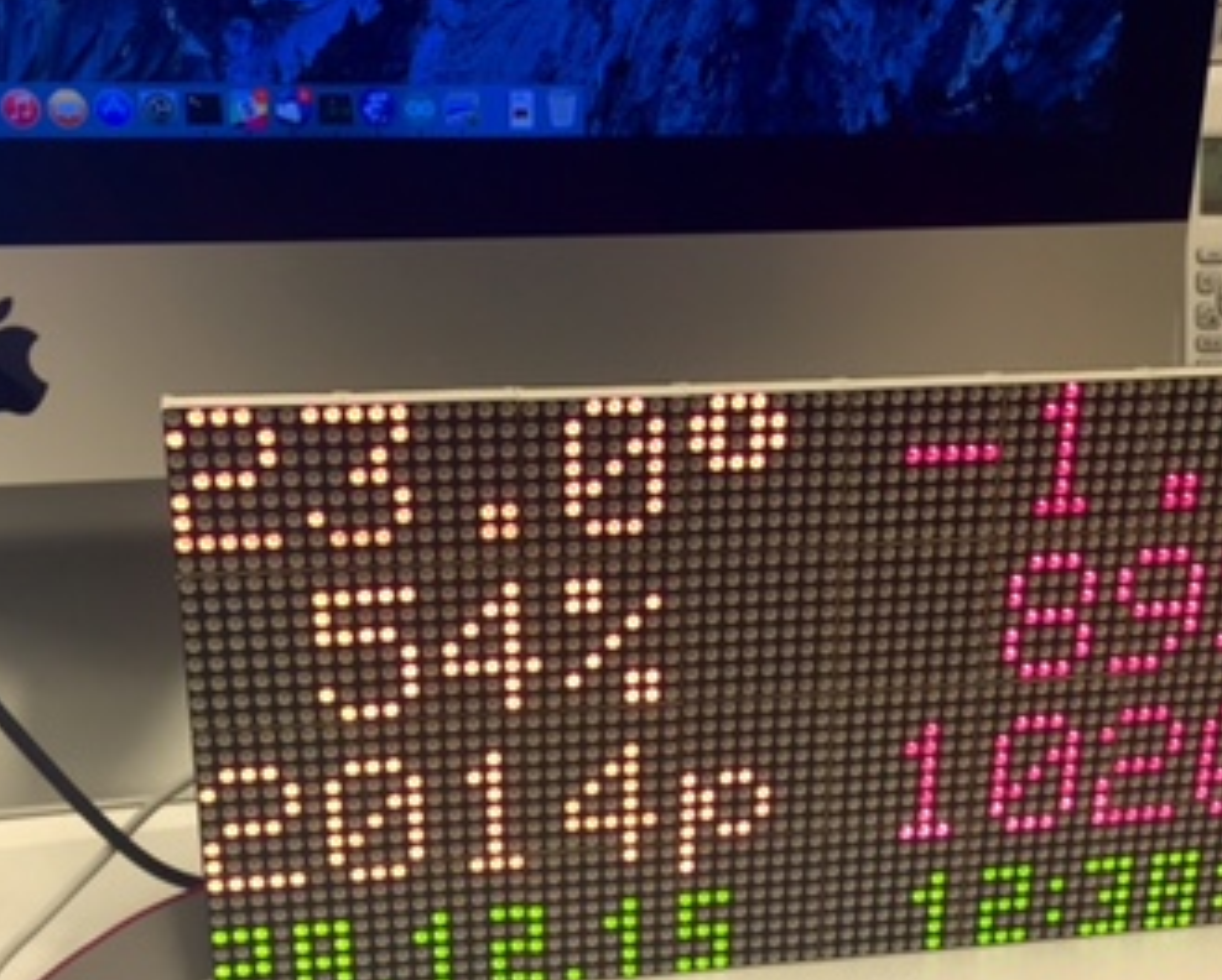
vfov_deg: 27.3
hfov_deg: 34.0
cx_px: 743
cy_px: 742
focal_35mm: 55
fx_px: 1992
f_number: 2.2
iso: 32
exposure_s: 1/40
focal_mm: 4.15
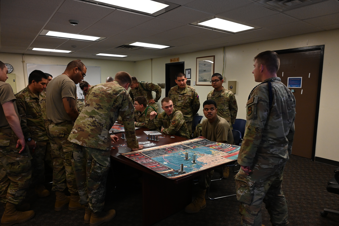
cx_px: 170
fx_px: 226
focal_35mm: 24
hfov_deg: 73.8
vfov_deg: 53.1
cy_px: 113
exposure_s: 1/125
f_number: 5.6
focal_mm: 24
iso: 2500
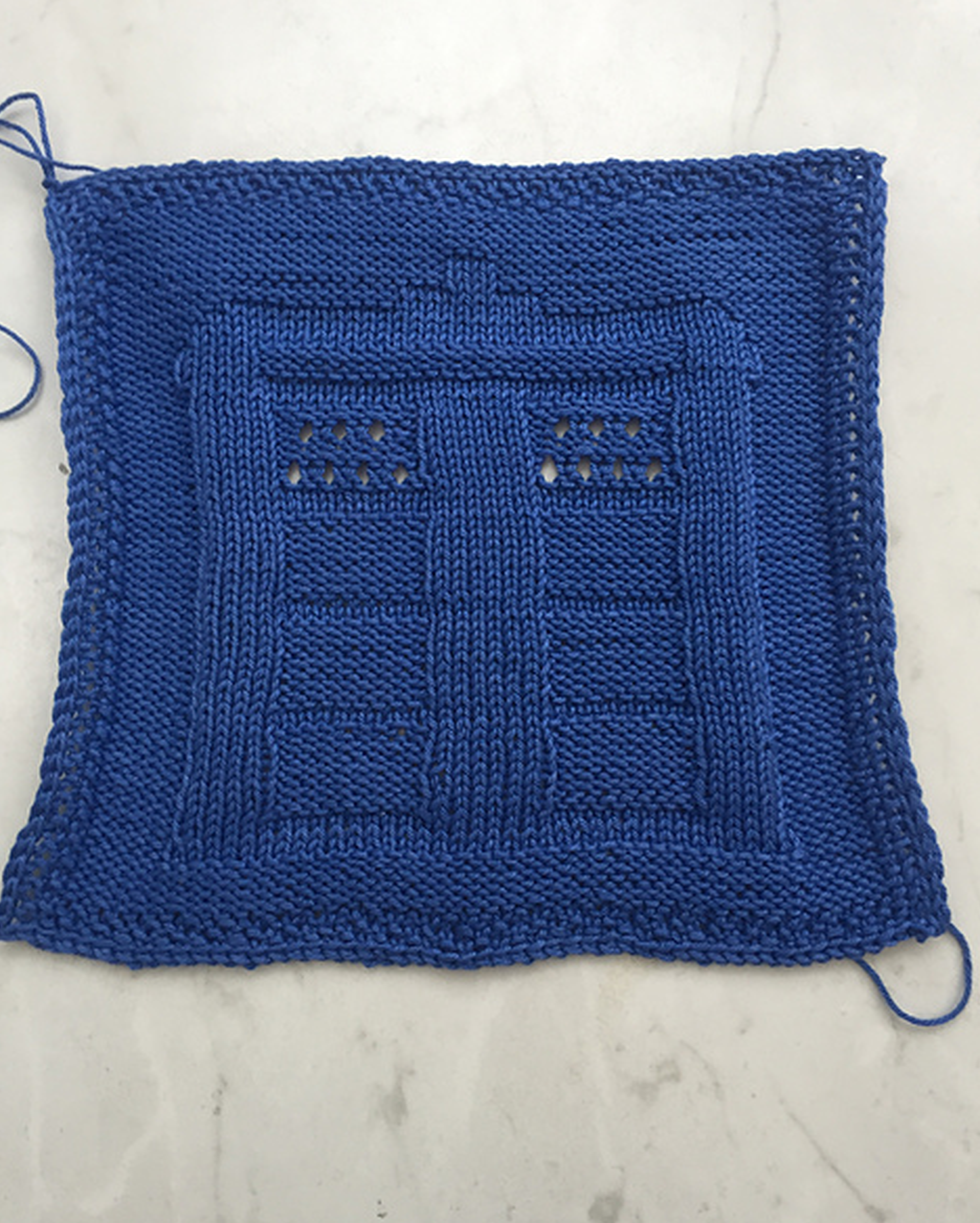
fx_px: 1123
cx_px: 498
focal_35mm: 31
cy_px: 632
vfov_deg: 57.1
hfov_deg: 47.2
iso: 125
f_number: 2.2
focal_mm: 4.15
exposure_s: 1/33
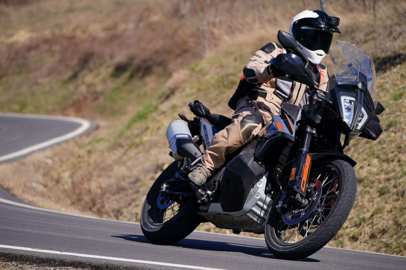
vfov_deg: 7.3
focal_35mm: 187
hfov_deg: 11.0
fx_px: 2109
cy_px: 135
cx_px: 203
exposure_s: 1/1600
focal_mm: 187
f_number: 5.6
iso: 200
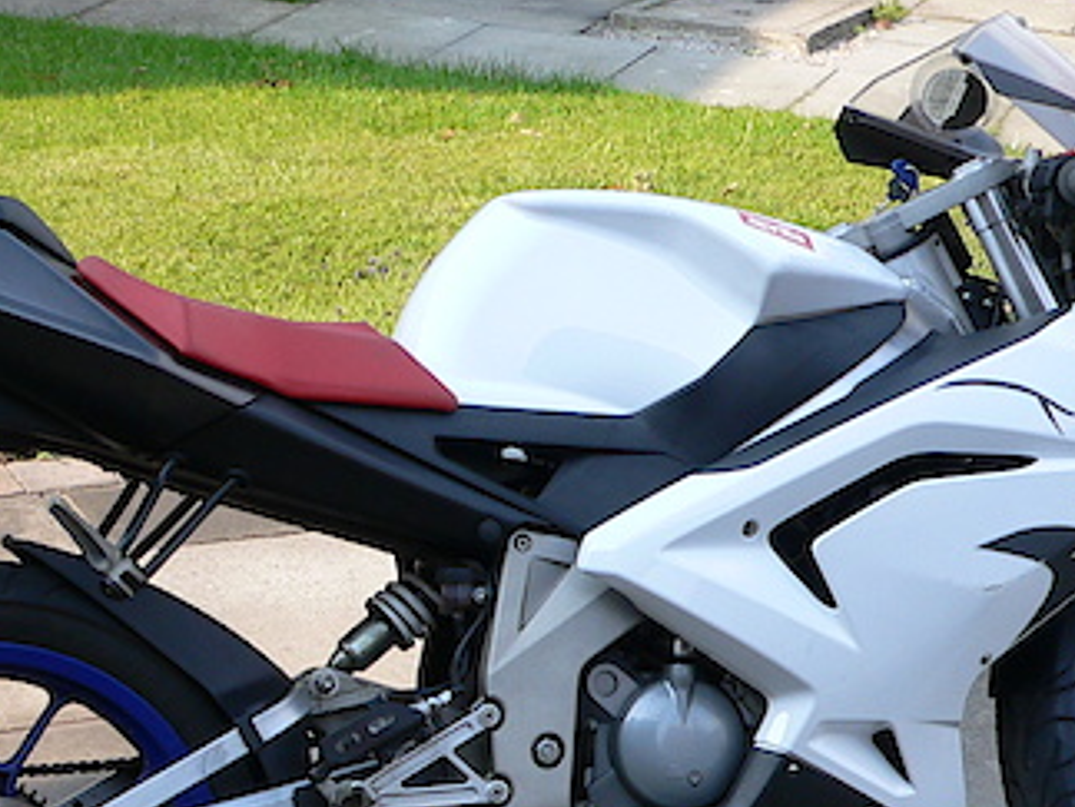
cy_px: 684
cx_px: 634
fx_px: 2764
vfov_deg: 16.4
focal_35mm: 89
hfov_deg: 22.0
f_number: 2.8
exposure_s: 1/320
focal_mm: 6
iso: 80
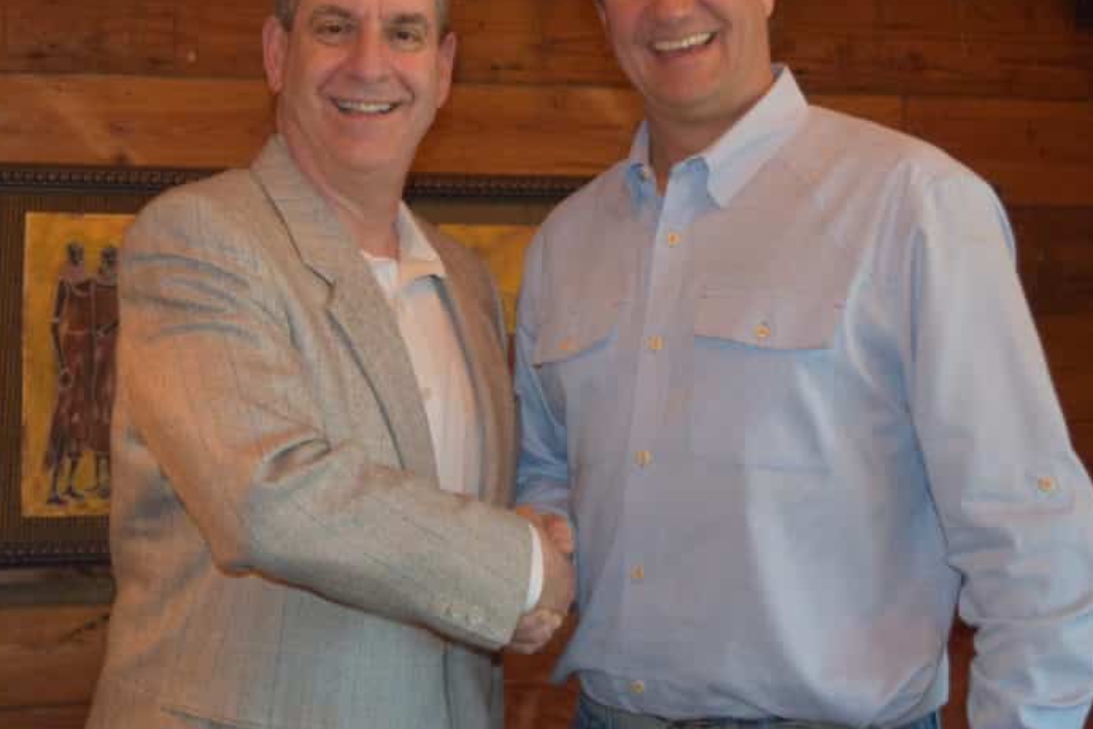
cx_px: 516
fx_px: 2034
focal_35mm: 67
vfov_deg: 20.2
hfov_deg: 30.1
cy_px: 231
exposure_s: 1/60
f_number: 4.2
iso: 1100
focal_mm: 30
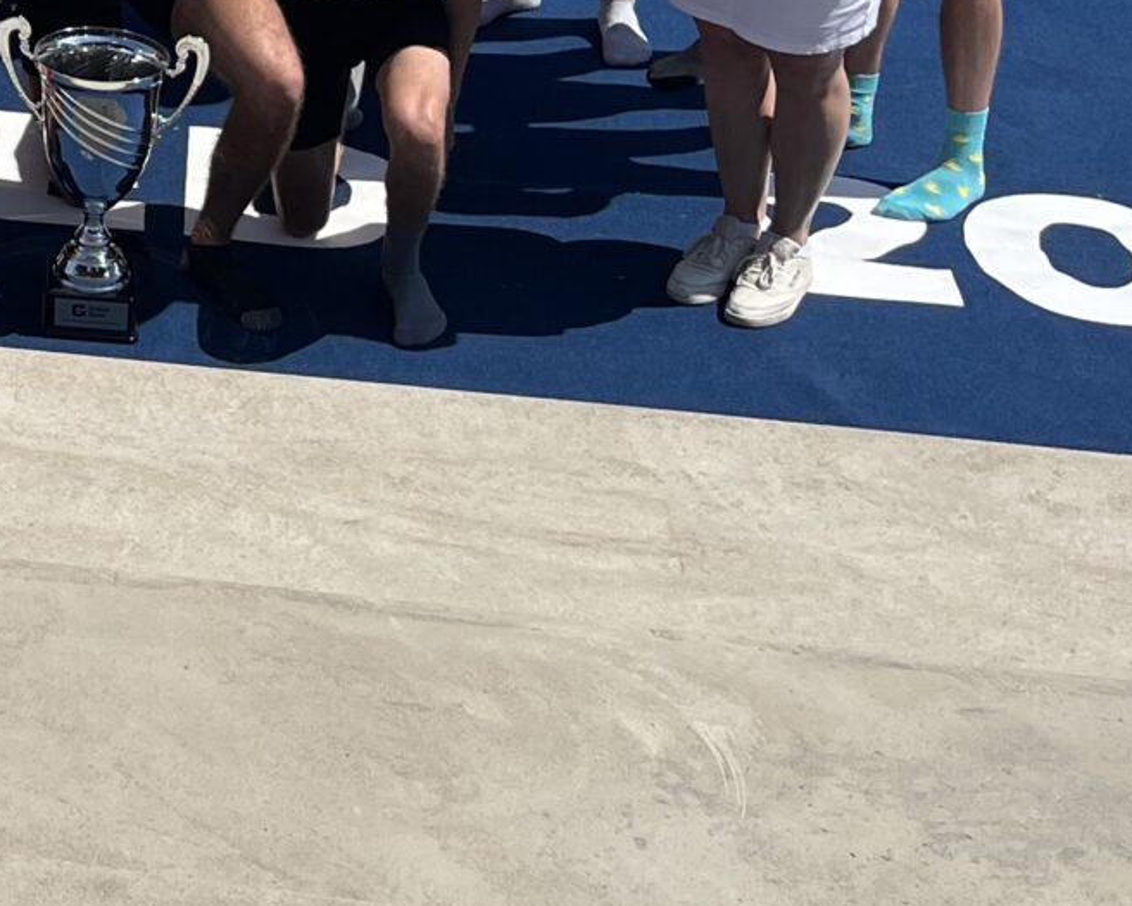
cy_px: -286
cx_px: -630
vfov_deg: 14.8
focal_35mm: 99
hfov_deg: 17.2
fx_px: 3317
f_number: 1.6
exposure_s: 1/4854
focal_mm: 5.1
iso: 50
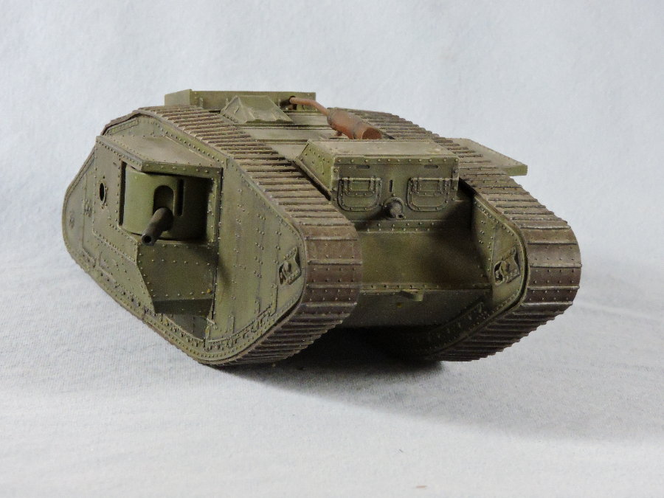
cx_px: 332
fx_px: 2877
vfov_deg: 9.9
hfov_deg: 13.2
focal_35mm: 150
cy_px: 249
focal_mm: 26.9
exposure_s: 1/15
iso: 1600
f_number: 6.5
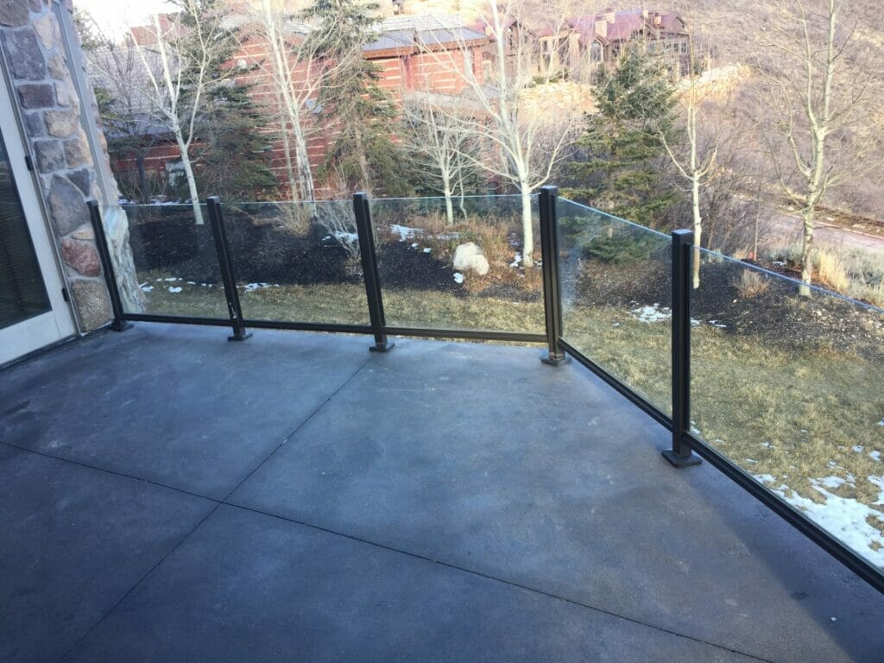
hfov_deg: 61.7
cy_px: 332
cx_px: 442
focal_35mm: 29
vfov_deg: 48.2
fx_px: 741
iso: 32
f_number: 2.2
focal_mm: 4.15
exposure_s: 1/124
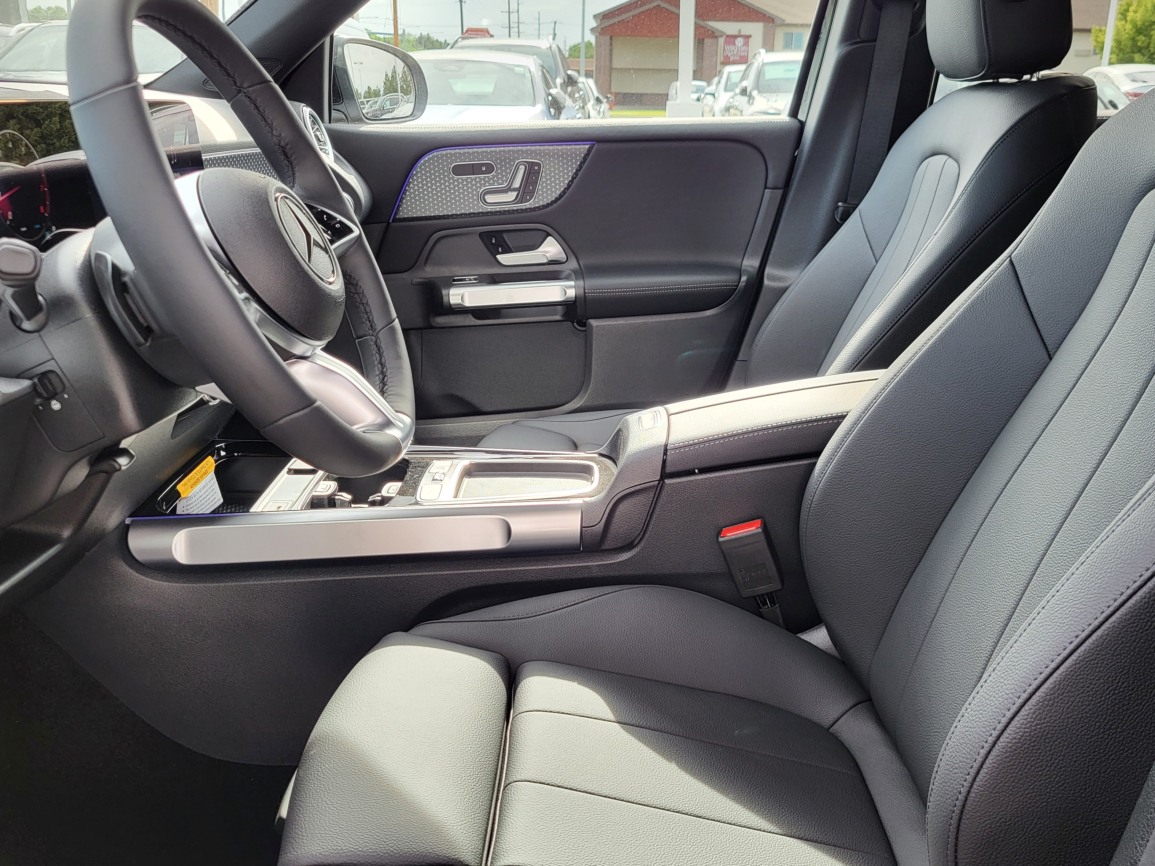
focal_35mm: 33
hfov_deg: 55.3
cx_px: 631
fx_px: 1101
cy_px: 432
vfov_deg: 42.9
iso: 40
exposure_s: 1/132
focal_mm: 5.4
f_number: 1.8
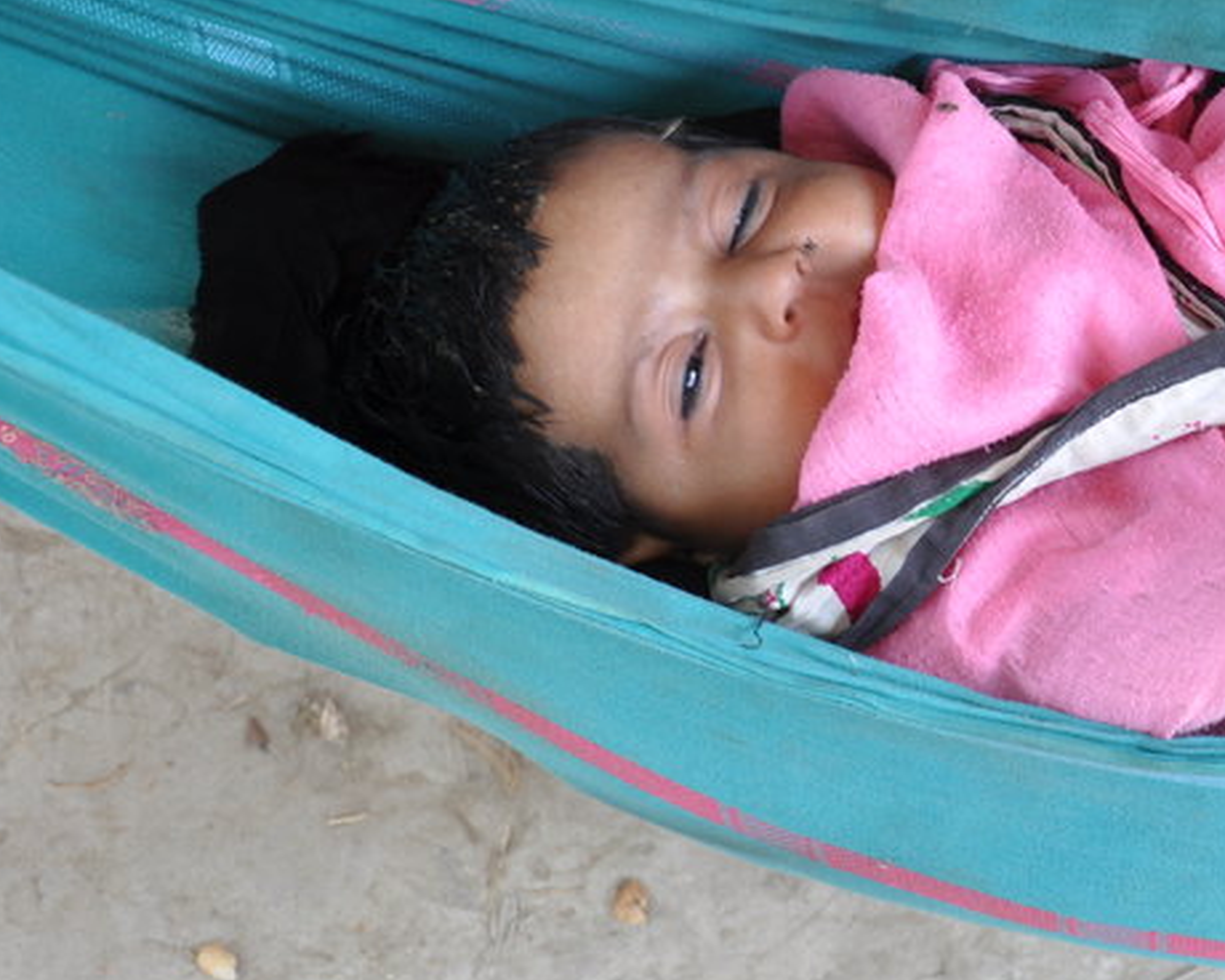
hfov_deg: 19.9
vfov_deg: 16.3
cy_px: 325
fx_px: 3408
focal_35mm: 94
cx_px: 1150
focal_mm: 30
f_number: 6.3
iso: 200
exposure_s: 1/40
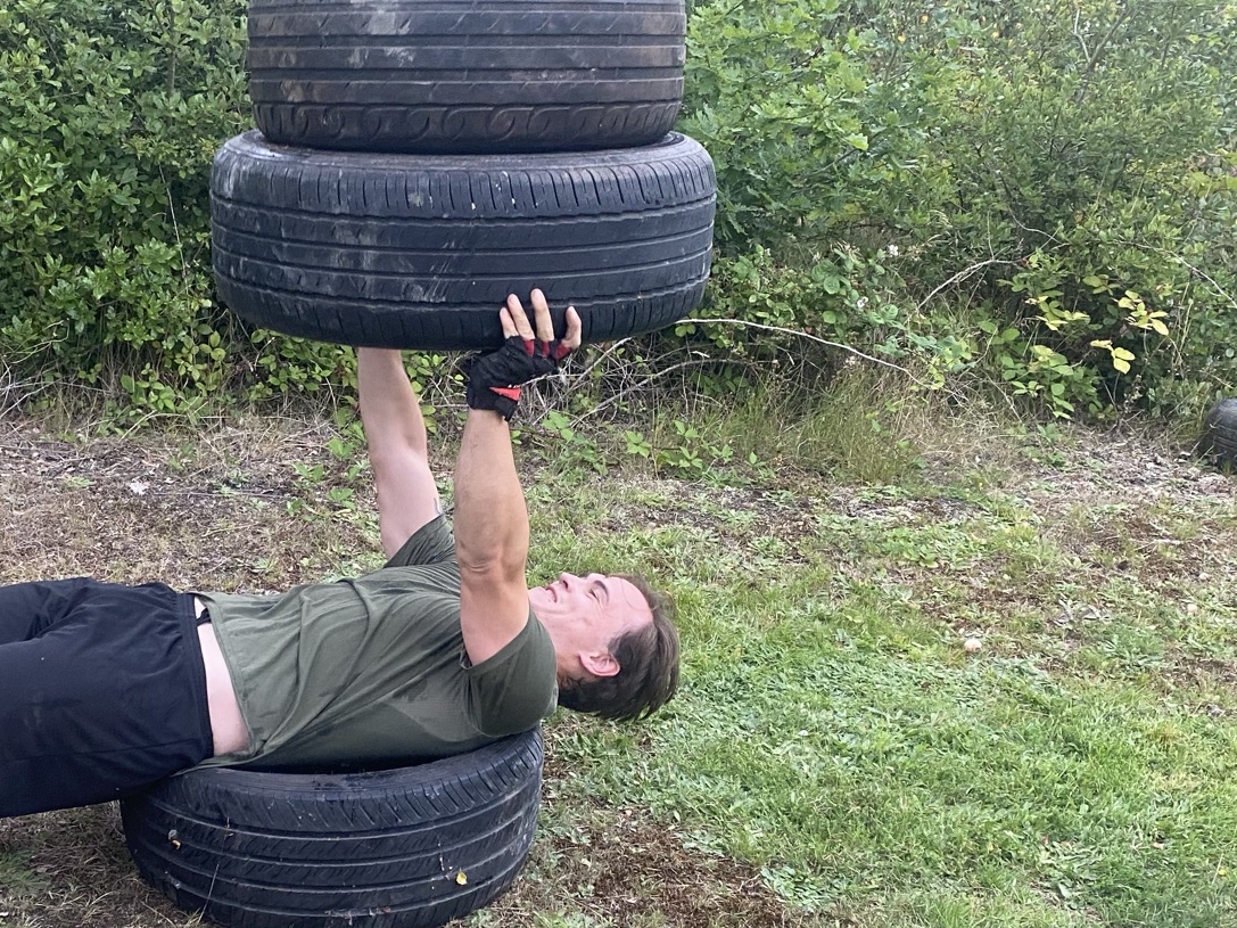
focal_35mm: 49
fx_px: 1751
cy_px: 575
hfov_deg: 38.3
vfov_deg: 29.6
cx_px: 371
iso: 160
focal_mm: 4.25
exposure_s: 1/60
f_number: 1.8
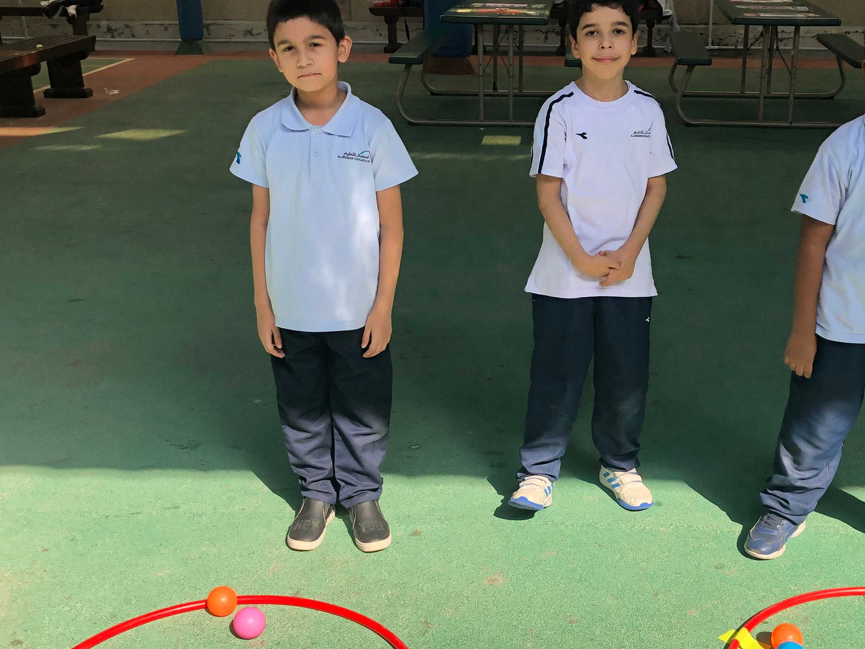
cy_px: 409
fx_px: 1199
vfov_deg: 30.1
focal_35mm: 48
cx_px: 560
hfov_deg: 39.3
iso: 20
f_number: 1.8
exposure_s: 1/352
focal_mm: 3.99
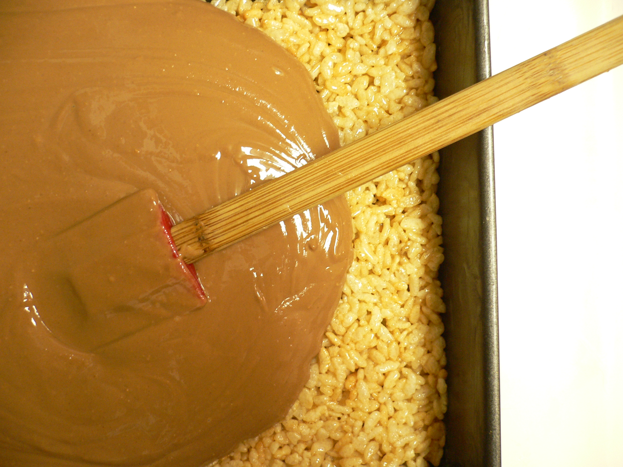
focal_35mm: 35
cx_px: 312
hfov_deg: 52.6
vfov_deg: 40.7
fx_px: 630
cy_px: 234
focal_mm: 5.8
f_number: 2.8
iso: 150
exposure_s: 1/10
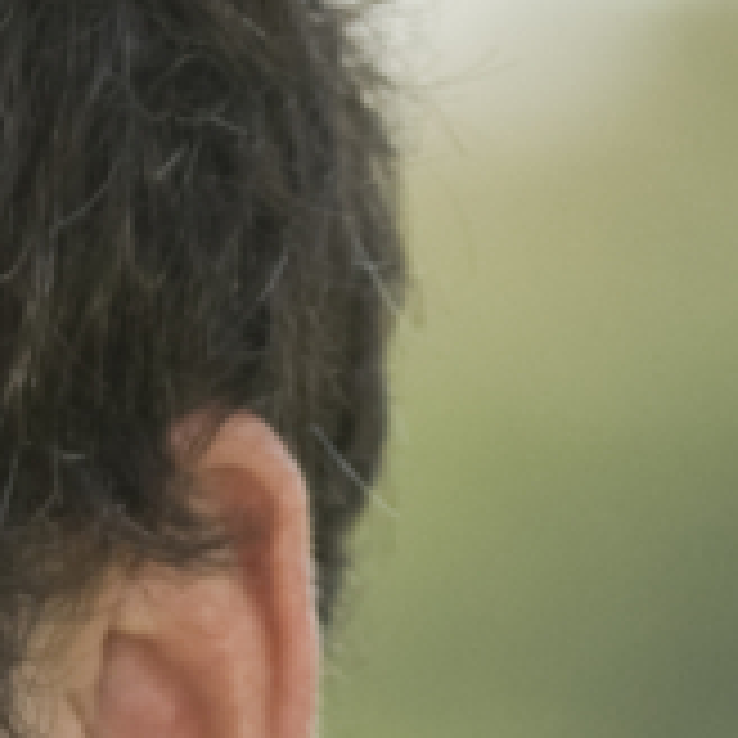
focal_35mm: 1117
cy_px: 2331
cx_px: -482
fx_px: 26942
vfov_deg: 1.6
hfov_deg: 1.6
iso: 400
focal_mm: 140
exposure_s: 1/4000
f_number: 3.5
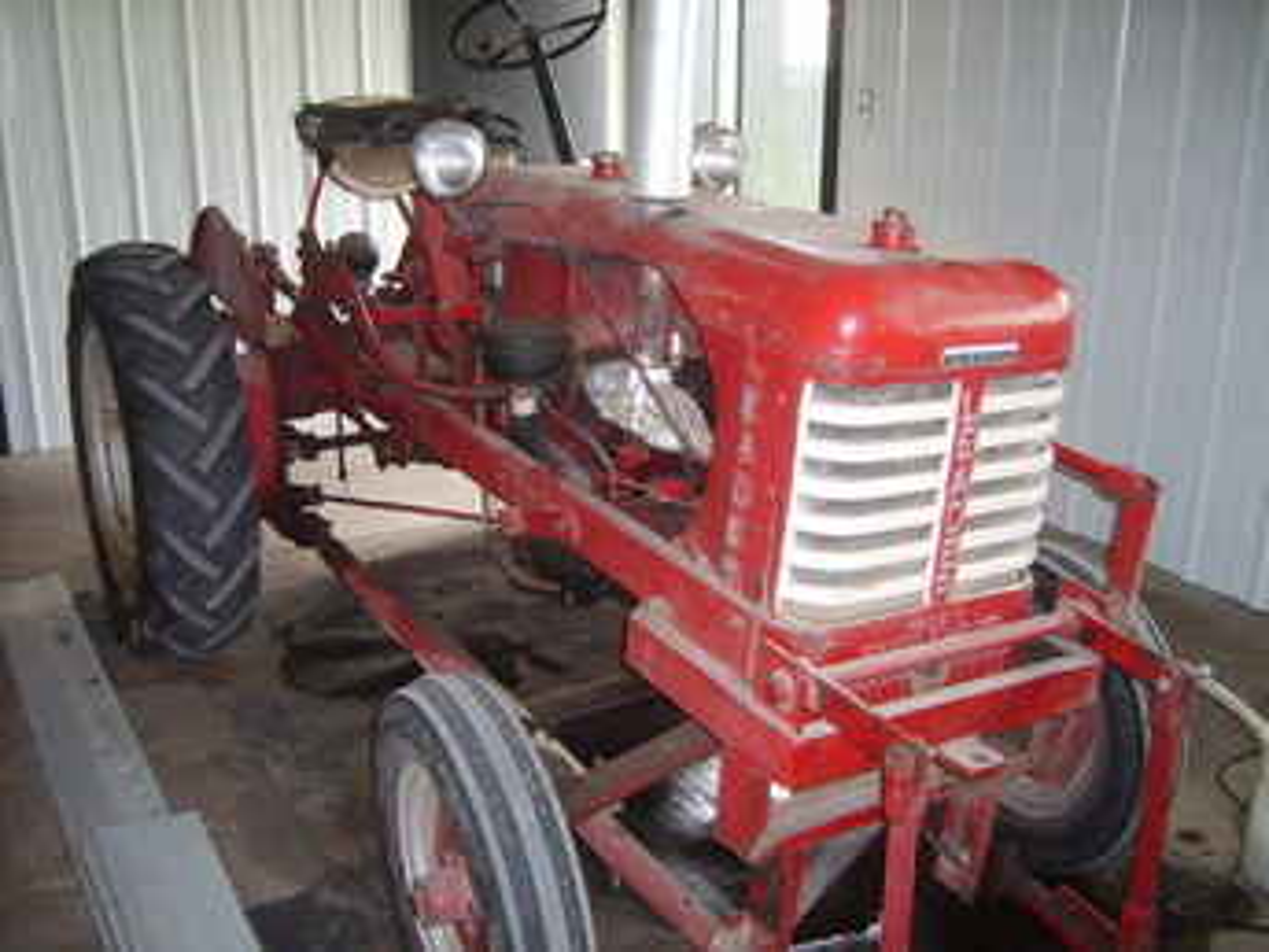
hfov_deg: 52.6
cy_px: 476
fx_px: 1283
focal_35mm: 35
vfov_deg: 40.7
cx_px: 634
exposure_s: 1/45
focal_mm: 5.8
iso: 153
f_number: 2.8
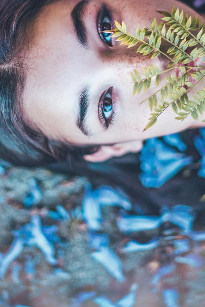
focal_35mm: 98
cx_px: 92
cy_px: 73
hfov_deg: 14.0
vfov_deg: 20.6
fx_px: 836
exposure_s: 1/800
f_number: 1.4
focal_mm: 50
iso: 200
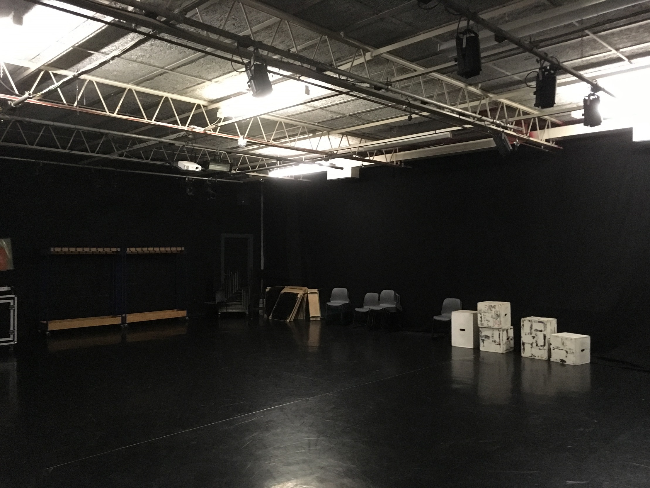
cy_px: 244
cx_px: 325
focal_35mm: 29
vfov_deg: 48.2
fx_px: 545
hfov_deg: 61.7
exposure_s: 1/17
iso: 320
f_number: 2.2
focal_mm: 4.15
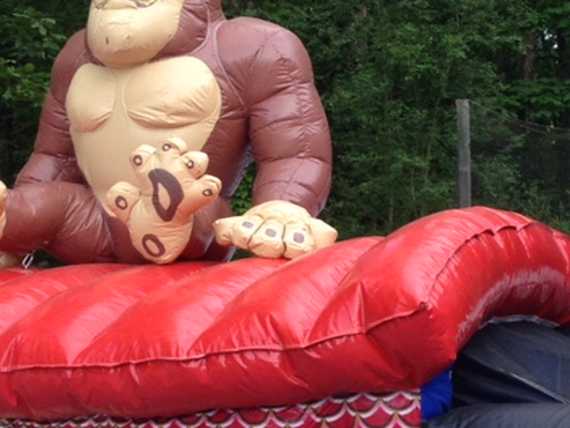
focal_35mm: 100
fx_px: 1648
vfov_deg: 14.8
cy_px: 217
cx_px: 367
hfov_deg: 19.6
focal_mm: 4.12
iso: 50
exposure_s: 1/120
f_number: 2.4
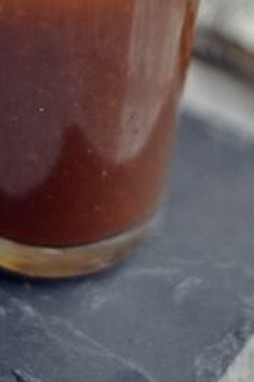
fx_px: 1918
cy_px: 19
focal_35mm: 181
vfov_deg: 11.3
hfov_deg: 7.6
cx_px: 129
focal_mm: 50
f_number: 1.8
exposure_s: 1/60
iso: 1000
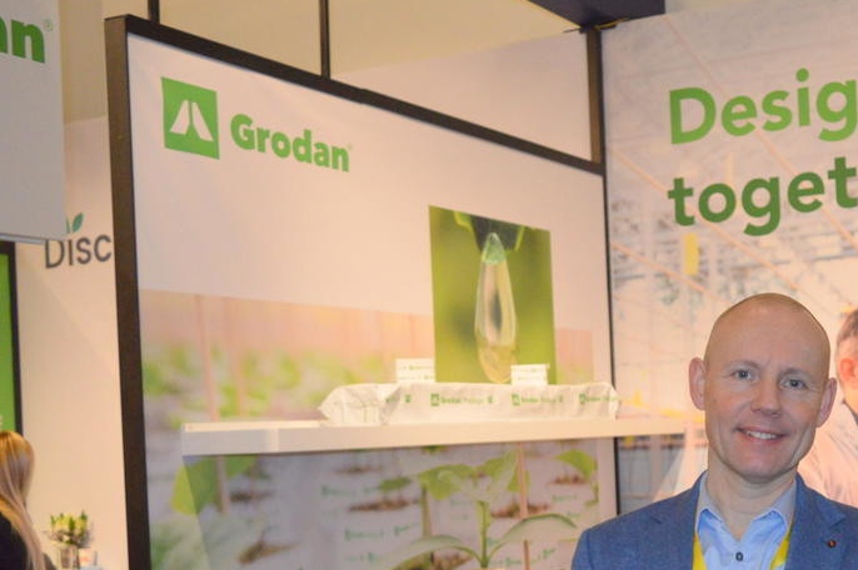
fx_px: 1333
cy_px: 454
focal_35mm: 56
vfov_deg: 23.8
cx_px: 750
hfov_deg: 34.0
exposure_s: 1/200
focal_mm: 20
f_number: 3.8
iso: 1400
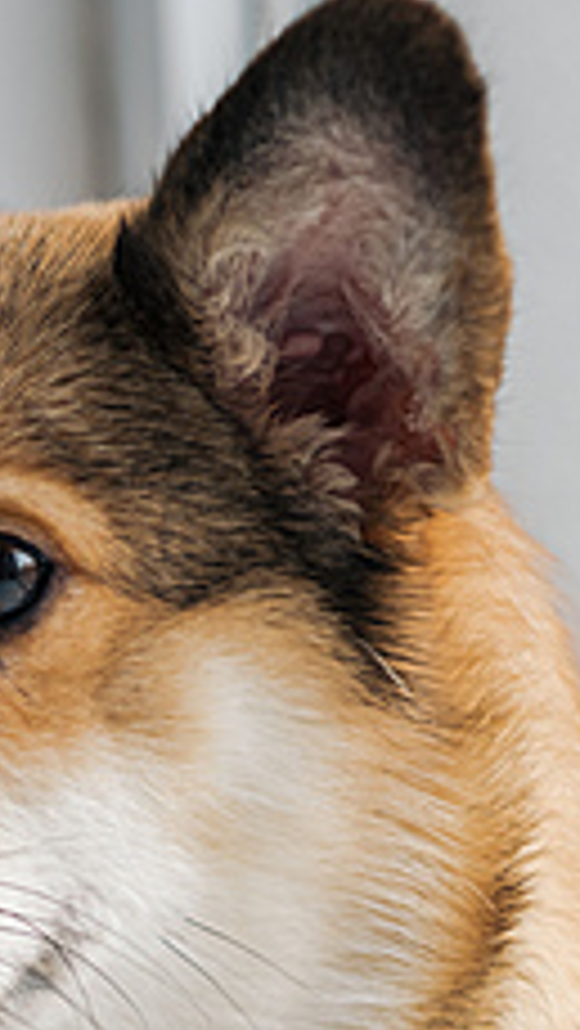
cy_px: 711
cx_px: -355
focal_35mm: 160
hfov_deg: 7.4
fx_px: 4370
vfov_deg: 13.4
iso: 800
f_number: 4
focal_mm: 70
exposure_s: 1/160
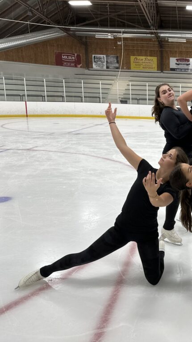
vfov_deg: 56.6
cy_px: 171
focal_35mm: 35
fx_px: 317
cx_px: 200
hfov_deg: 30.8
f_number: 1.78
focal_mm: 6.86
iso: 64
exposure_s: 1/121
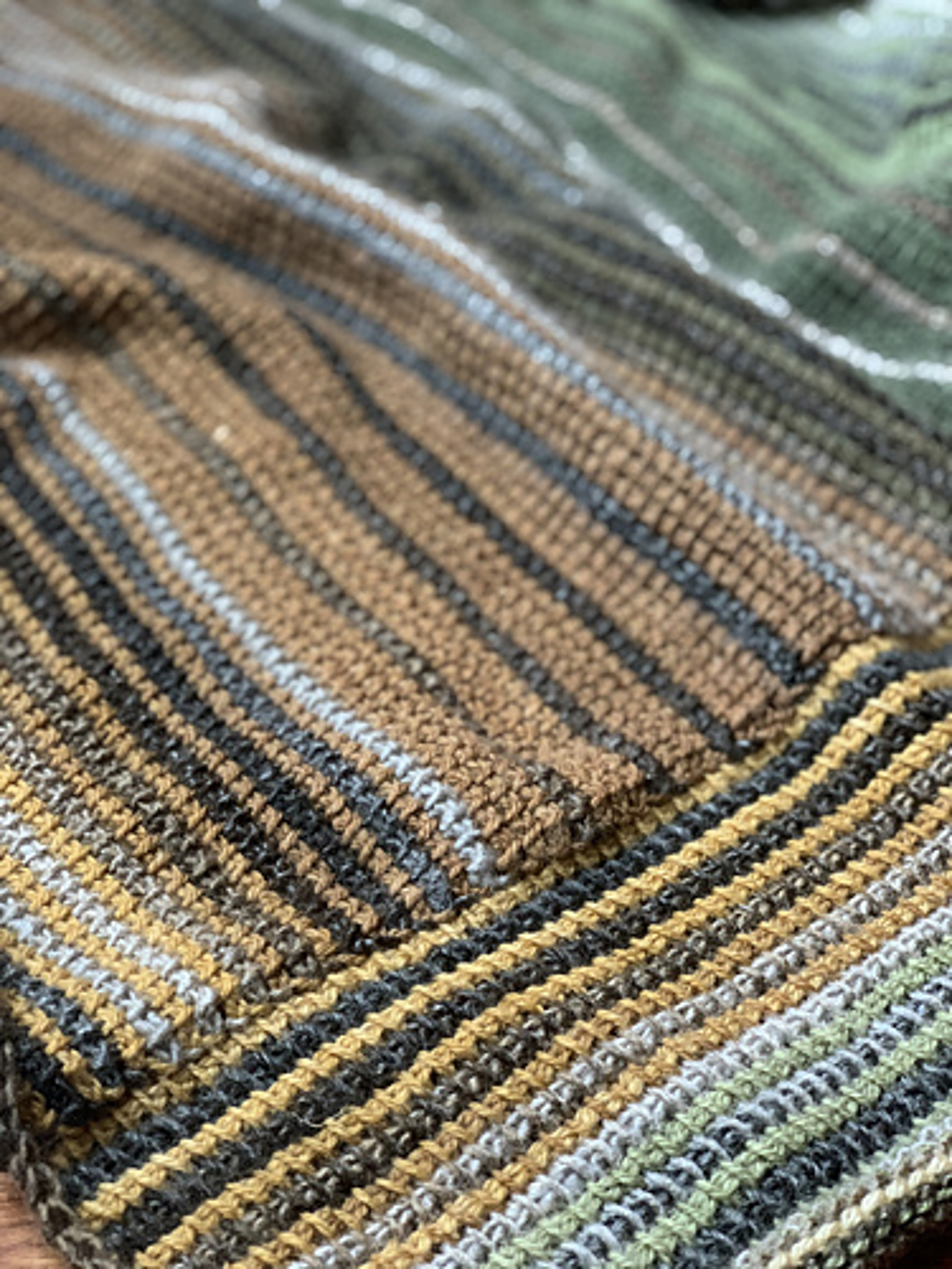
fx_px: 1907
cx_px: 476
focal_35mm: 52
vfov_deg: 36.8
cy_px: 634
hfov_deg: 28.0
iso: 400
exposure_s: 1/47
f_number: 2.4
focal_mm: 6
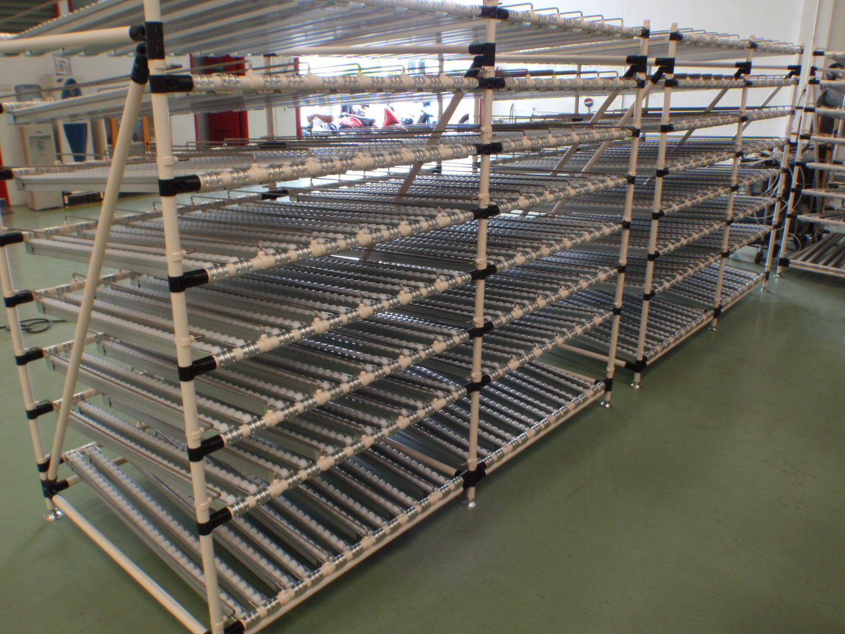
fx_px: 683
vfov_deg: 49.7
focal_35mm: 28
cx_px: 422
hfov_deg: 63.4
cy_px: 317
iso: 160
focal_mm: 5
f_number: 3.5
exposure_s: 1/30
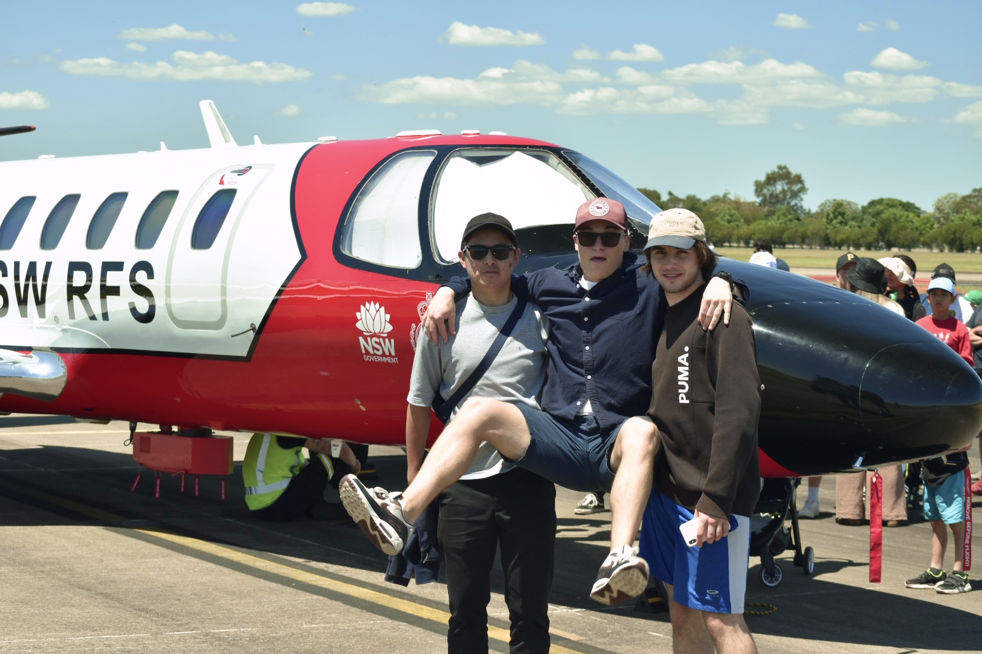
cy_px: 327
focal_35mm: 82
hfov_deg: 24.6
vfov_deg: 16.6
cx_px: 491
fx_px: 2250
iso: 400
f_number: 8
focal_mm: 55
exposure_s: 1/250
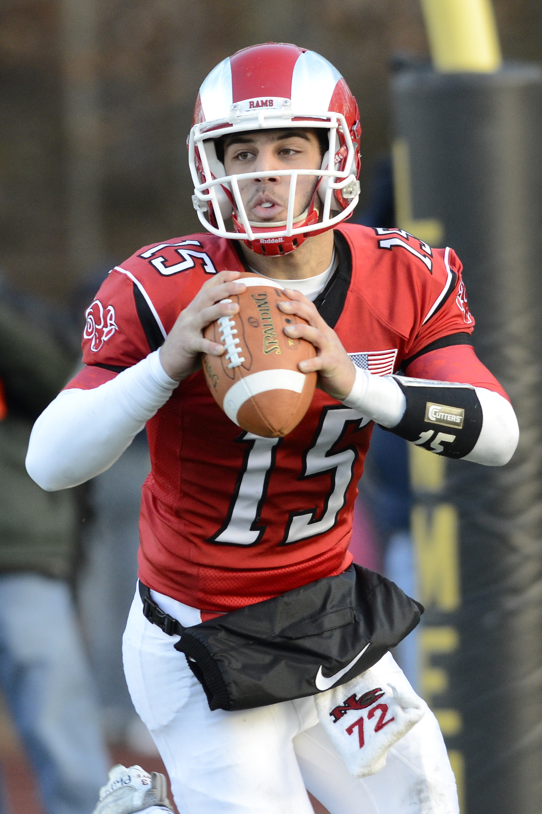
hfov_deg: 3.1
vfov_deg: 4.6
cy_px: 407
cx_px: 271
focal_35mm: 450
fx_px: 10163
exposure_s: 1/1000
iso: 800
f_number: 3.5
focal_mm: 300
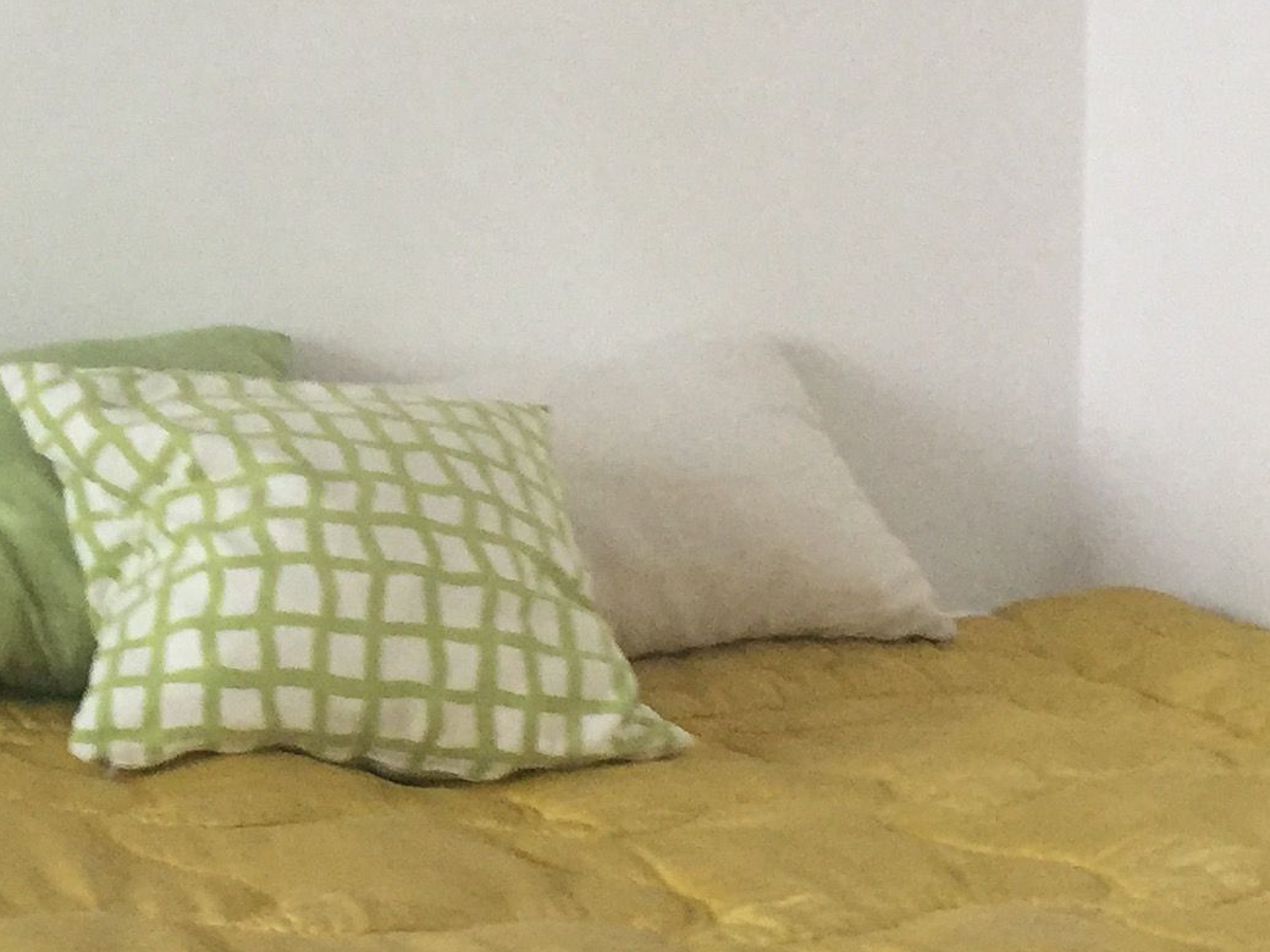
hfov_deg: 20.9
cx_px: 11
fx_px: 3339
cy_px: 360
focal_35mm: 91
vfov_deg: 16.2
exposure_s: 1/33
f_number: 2.2
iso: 250
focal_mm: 4.15
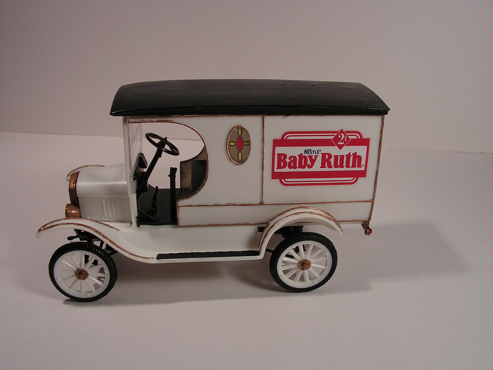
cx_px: 246
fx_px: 513
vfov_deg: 39.7
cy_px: 185
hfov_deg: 51.4
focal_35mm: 36
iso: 64
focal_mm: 6
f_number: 3.2
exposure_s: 1/100
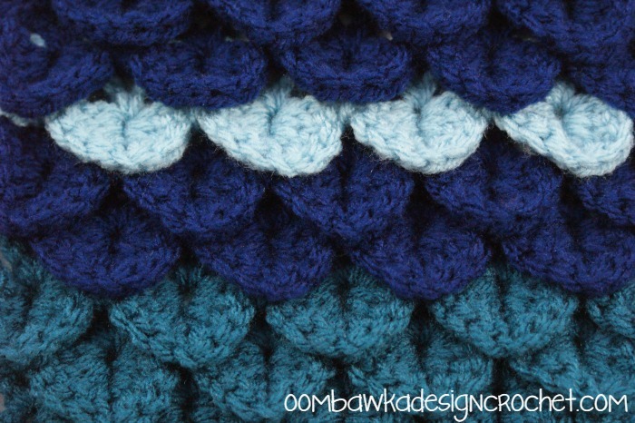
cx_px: 318
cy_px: 212
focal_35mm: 82
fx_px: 1454
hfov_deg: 24.6
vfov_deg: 16.5
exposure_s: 1/160
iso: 1600
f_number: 5.6
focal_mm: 55
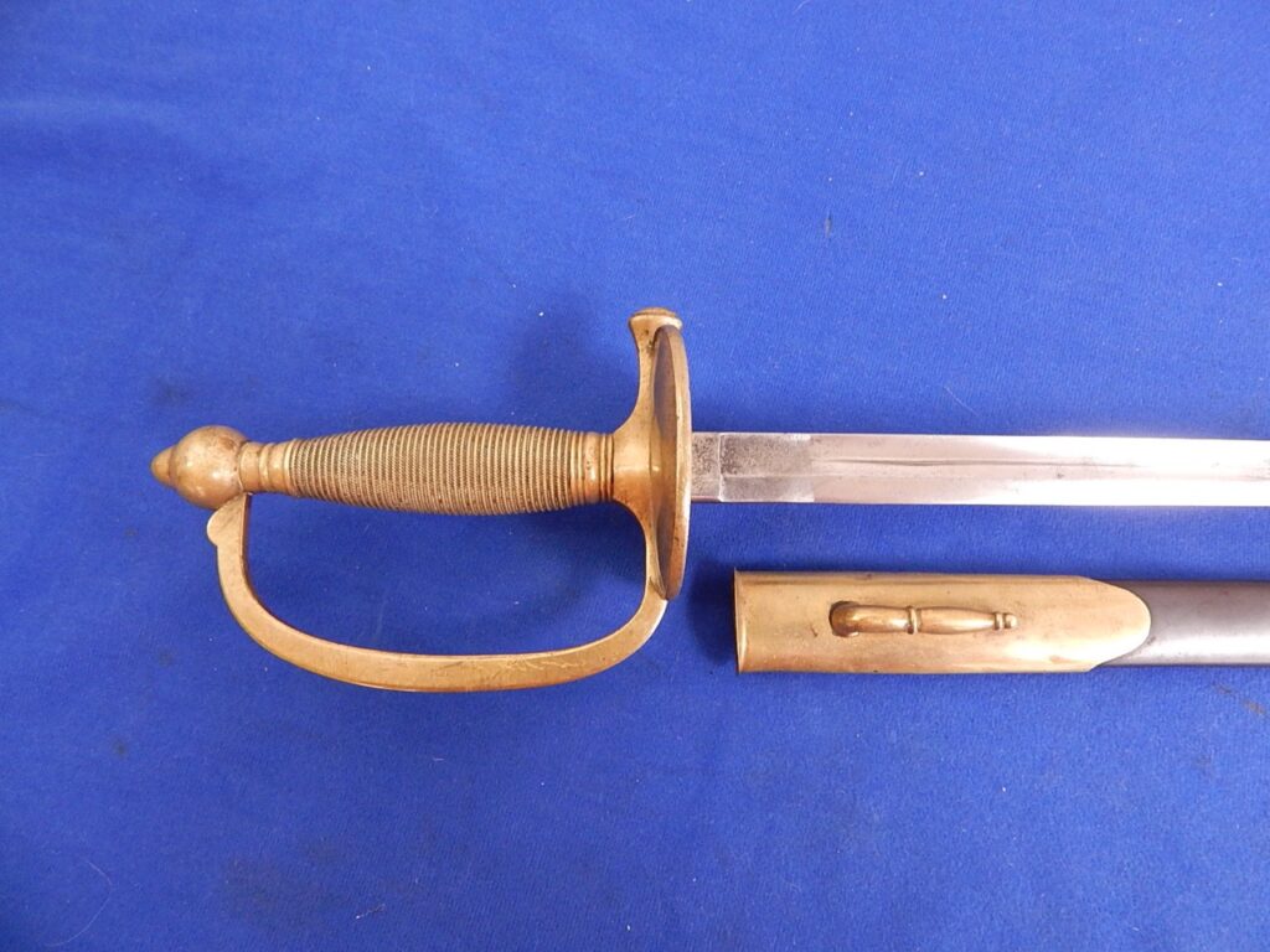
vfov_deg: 61.1
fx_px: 807
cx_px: 635
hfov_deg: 76.4
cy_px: 476
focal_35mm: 22
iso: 400
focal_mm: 4
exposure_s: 1/13
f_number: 3
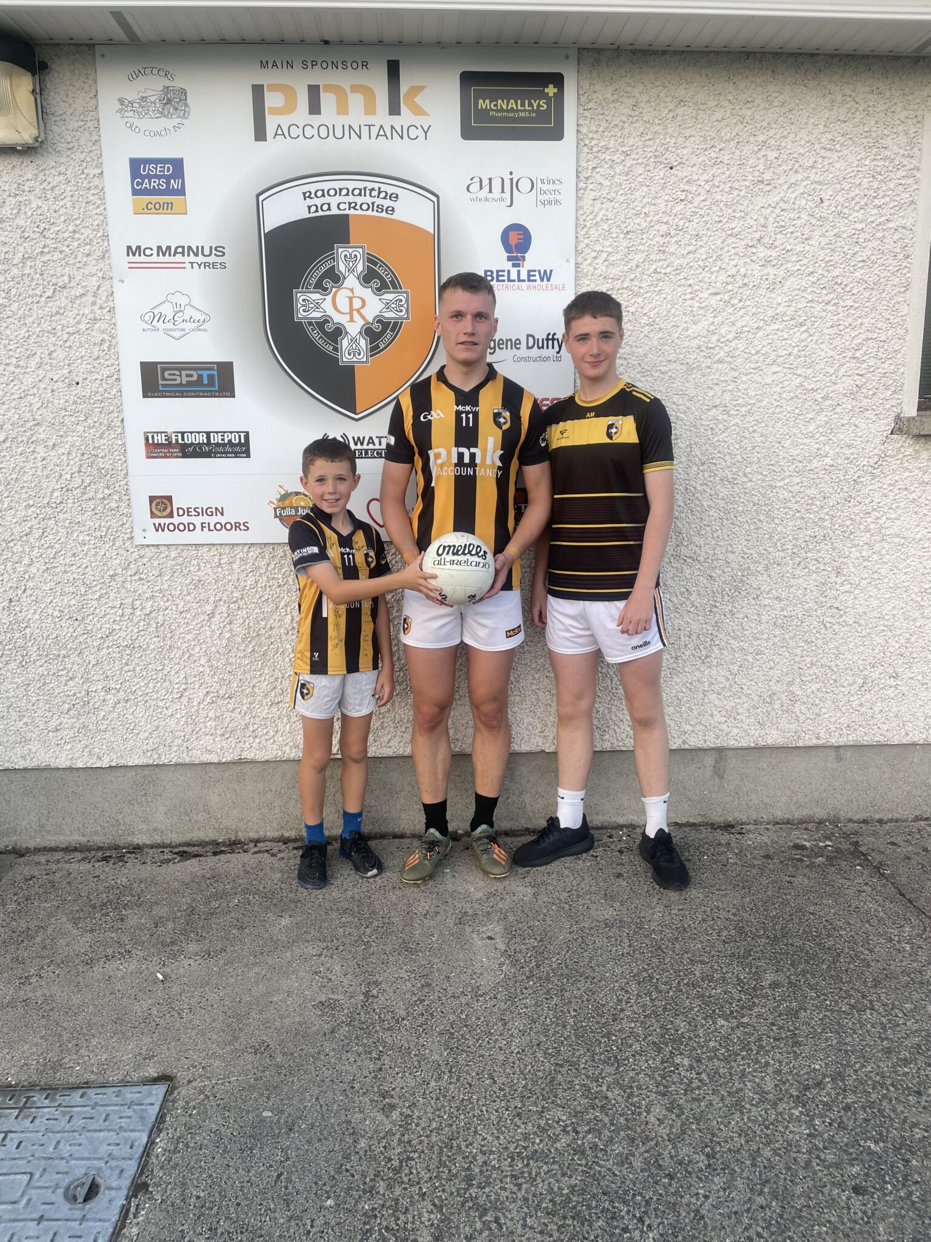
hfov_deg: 53.1
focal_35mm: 26
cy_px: 621
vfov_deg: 67.3
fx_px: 932
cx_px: 466
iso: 32
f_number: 1.6
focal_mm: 4.2
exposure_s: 1/134
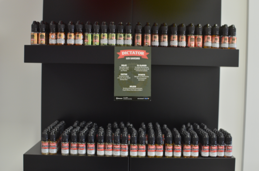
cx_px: 130
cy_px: 86
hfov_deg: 37.9
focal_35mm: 52
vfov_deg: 25.6
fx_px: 377
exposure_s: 1/60
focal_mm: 35
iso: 800
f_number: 4.5
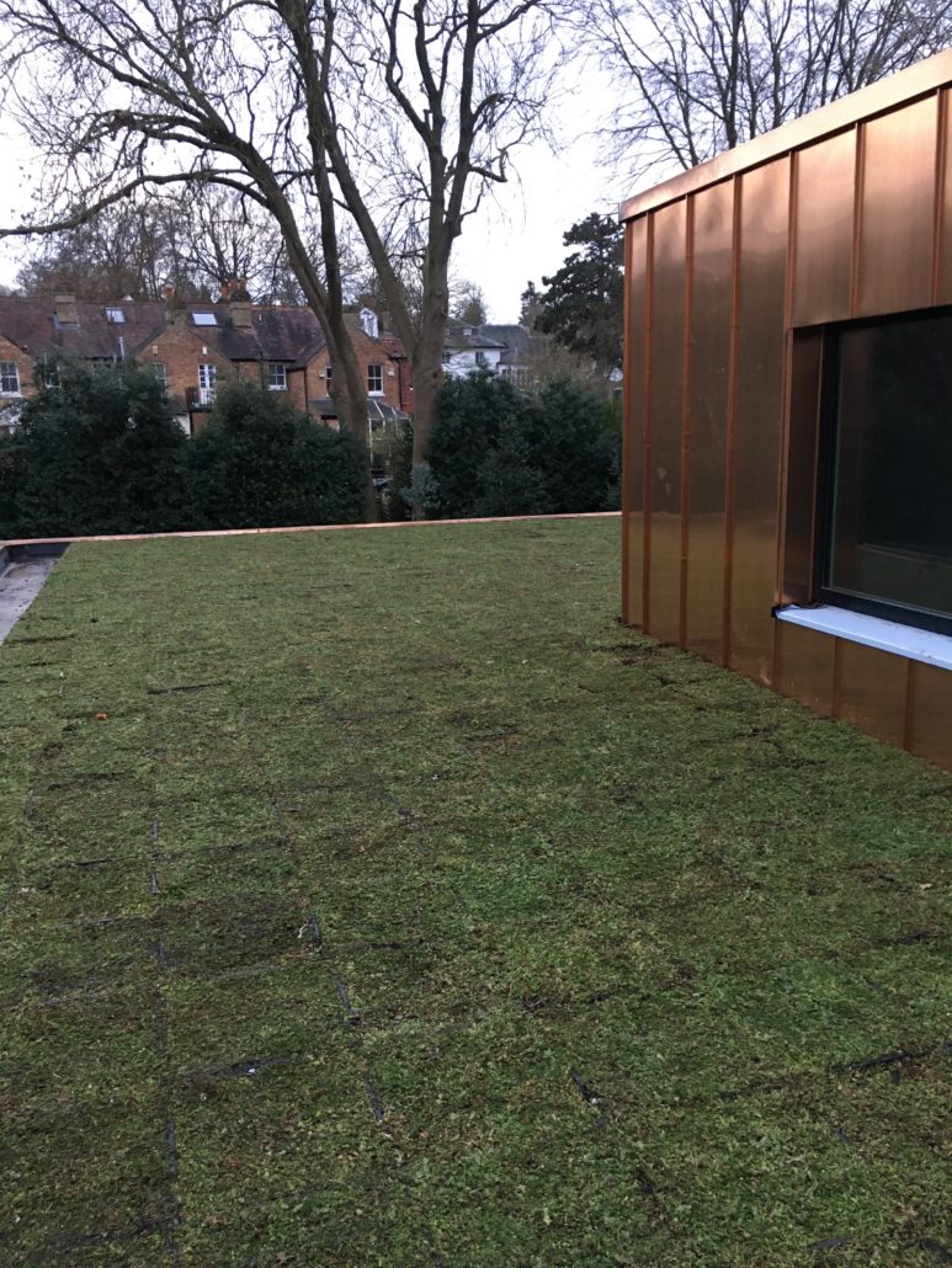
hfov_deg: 48.2
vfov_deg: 61.6
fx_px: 1063
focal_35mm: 29
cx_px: 476
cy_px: 634
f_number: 2.2
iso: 160
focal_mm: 4.15
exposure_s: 1/33
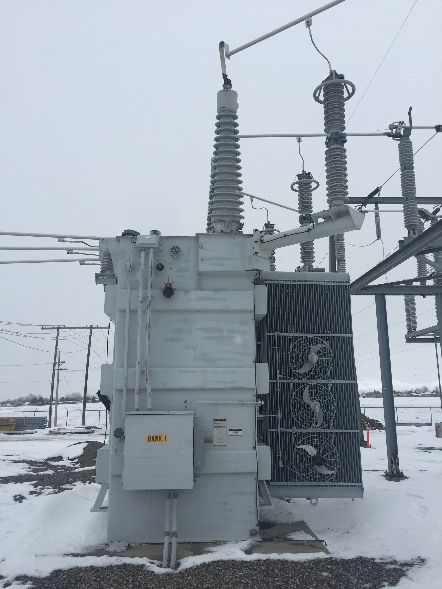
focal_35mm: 29
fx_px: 494
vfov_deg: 61.7
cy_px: 294
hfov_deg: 48.2
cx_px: 221
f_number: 2.2
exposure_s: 1/4405
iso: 32
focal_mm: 4.15
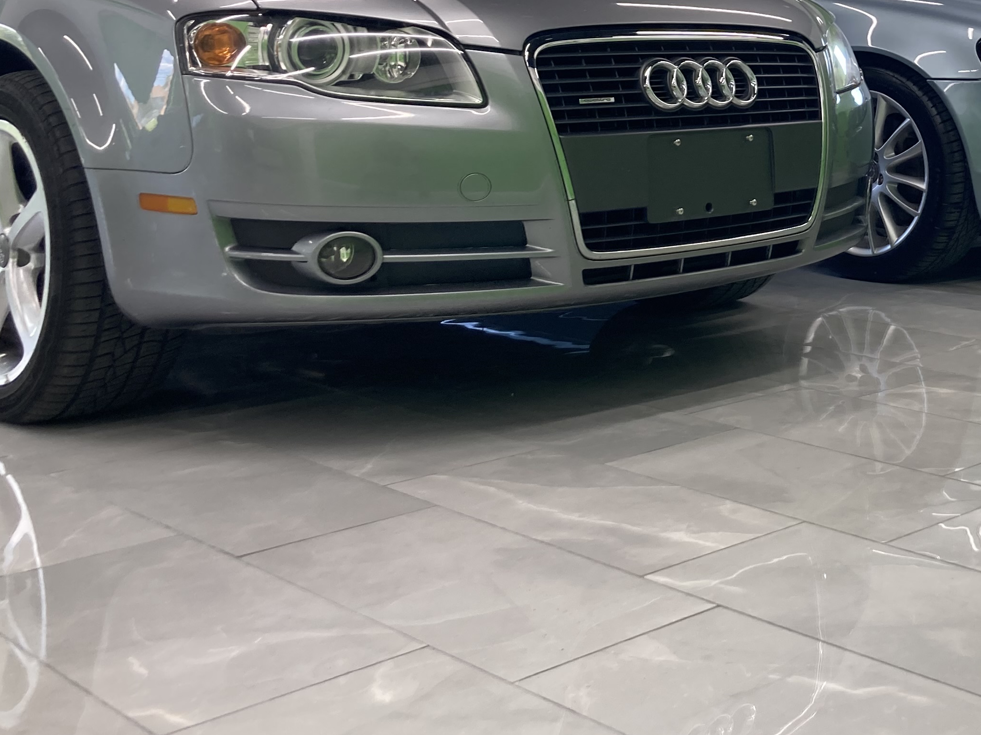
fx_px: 1558
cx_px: 877
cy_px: 57
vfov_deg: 25.6
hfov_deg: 33.2
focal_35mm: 55
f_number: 1.8
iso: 50
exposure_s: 1/60
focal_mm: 3.99
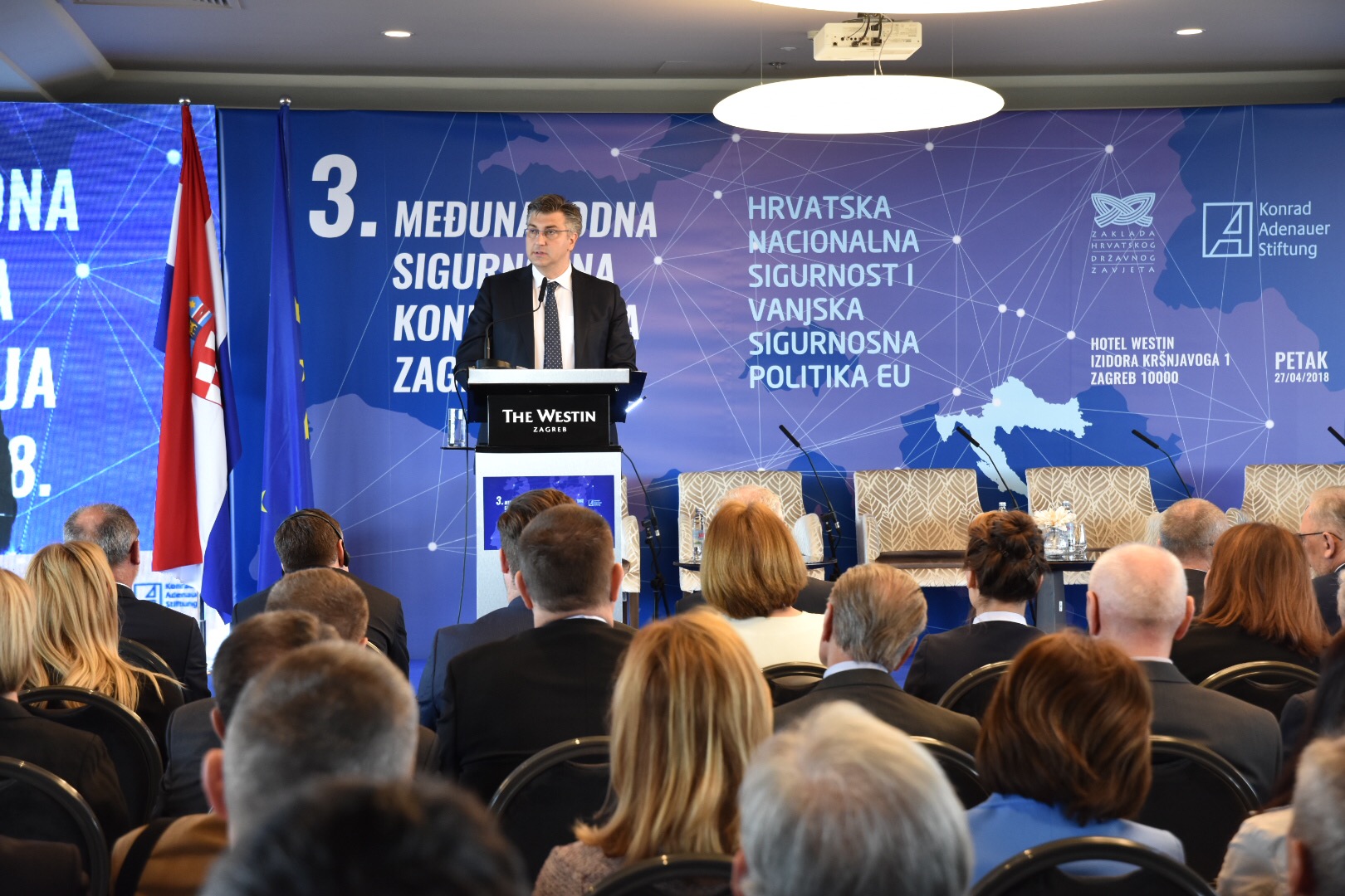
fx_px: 2578
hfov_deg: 29.2
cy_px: 448
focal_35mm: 69
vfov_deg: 19.7
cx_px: 672
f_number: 4.5
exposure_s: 1/80
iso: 800
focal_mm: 46
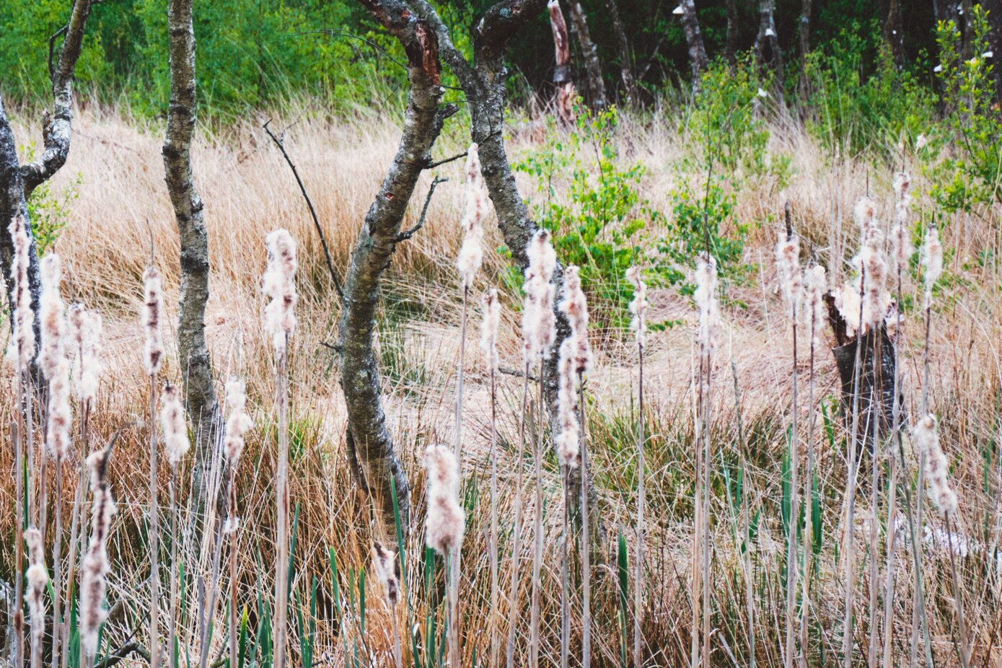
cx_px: 278
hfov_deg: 15.1
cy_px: 466
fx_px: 3757
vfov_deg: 10.1
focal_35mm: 135
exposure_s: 1/100
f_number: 5.6
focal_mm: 50
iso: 200
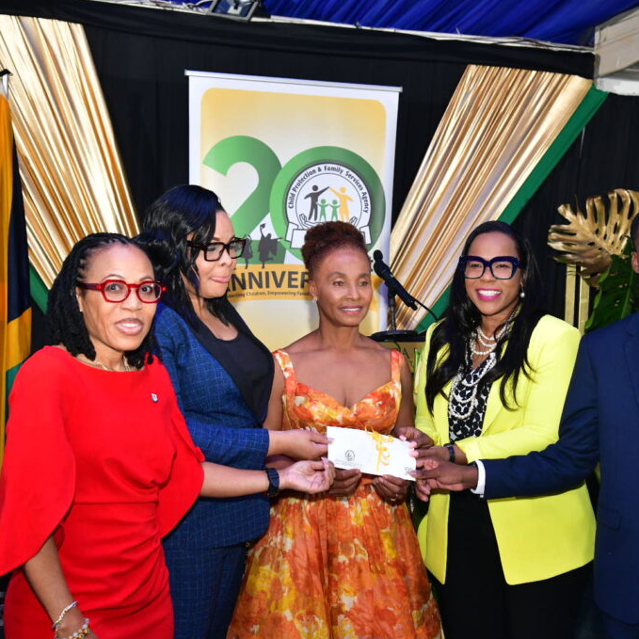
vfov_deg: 29.1
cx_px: 389
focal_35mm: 59
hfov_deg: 29.0
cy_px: 320
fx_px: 1232
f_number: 6.3
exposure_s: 1/125
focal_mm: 46
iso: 2500
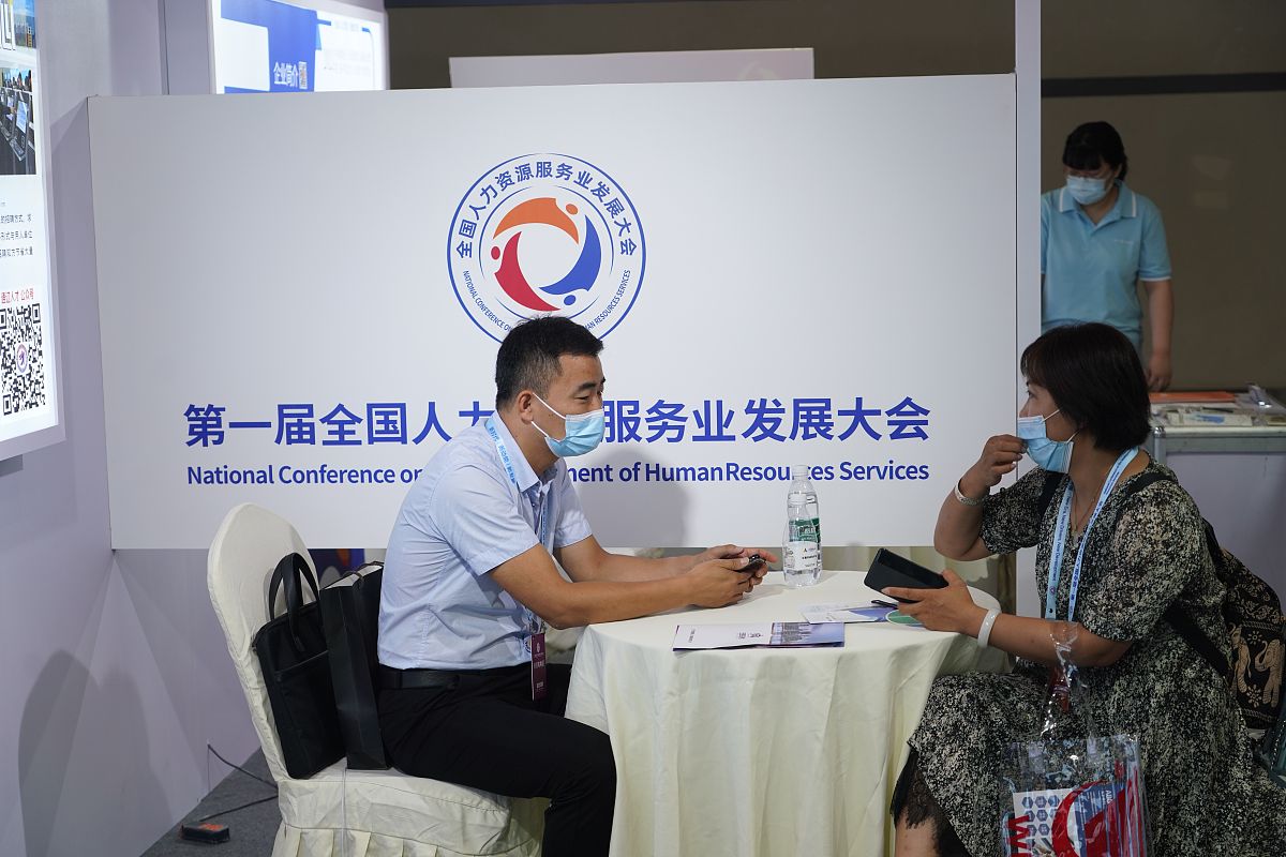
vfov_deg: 20.9
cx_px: 643
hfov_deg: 31.0
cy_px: 428
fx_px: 2322
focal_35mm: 65
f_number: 4
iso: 500
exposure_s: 1/160
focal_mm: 65
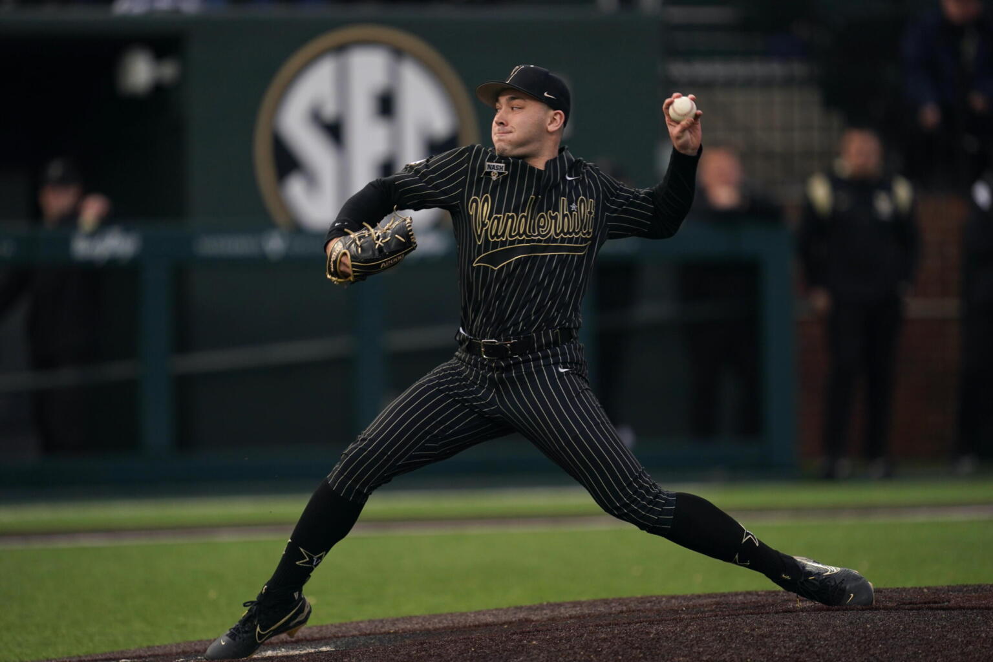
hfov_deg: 5.2
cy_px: 331
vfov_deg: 3.4
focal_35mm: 400
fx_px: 11032
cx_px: 496
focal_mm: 400
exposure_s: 1/1600
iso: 800
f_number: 2.8
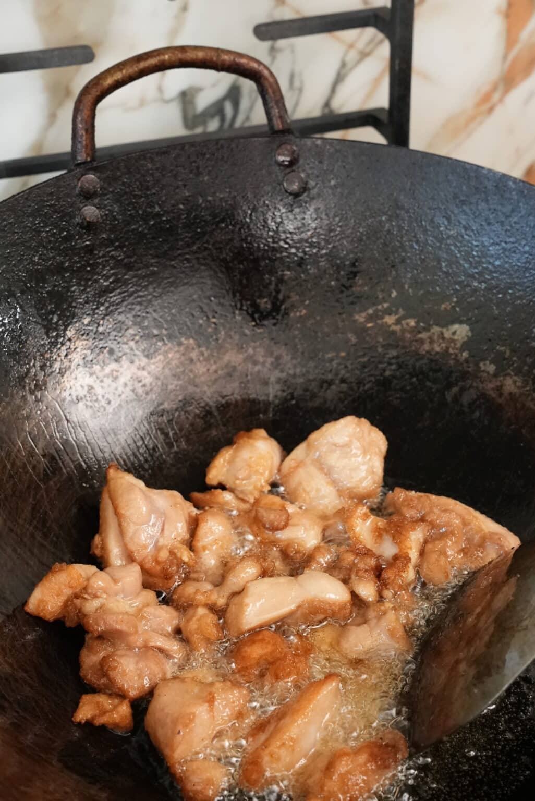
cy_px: 400
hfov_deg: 21.6
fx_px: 1400
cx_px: 268
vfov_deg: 31.9
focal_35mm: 63
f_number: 9
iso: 12800
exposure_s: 1/200
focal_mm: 62.9
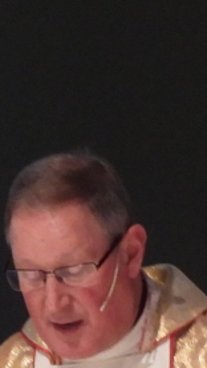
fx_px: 6892
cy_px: 402
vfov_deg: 3.1
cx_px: 54
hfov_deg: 1.7
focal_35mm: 705
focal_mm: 22.3
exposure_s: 1/15
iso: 400
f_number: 4
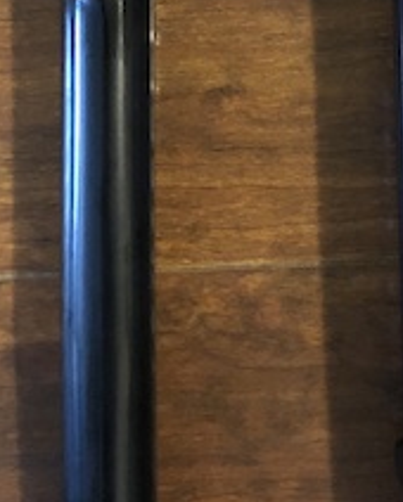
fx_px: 1533
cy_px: -140
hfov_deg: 14.9
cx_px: 270
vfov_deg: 17.5
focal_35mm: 103
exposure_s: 1/4
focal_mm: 3.99
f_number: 1.8
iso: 125
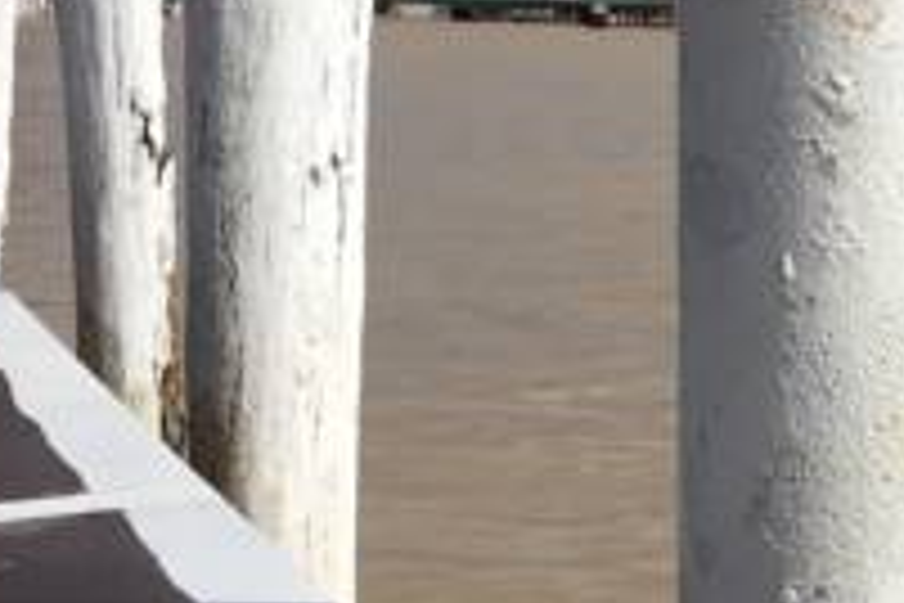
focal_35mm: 120
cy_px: 315
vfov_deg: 11.4
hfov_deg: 15.7
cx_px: 1372
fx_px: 3013
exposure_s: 1/4525
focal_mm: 4.15
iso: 25
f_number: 2.2
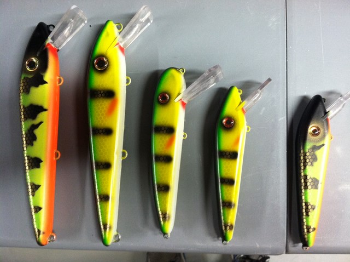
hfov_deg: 52.7
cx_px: 175
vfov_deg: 40.6
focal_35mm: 35
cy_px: 131
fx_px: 353
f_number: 2.8
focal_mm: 3.85
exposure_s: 1/15
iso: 200
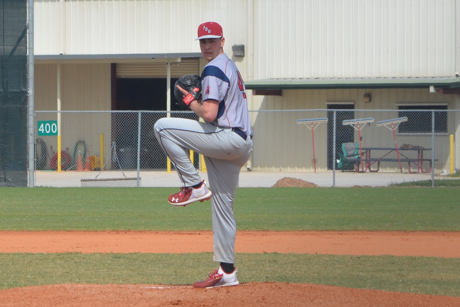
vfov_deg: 10.5
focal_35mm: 130
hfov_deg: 15.8
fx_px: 1661
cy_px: 154
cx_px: 230
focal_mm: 86
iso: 400
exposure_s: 1/2000
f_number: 8
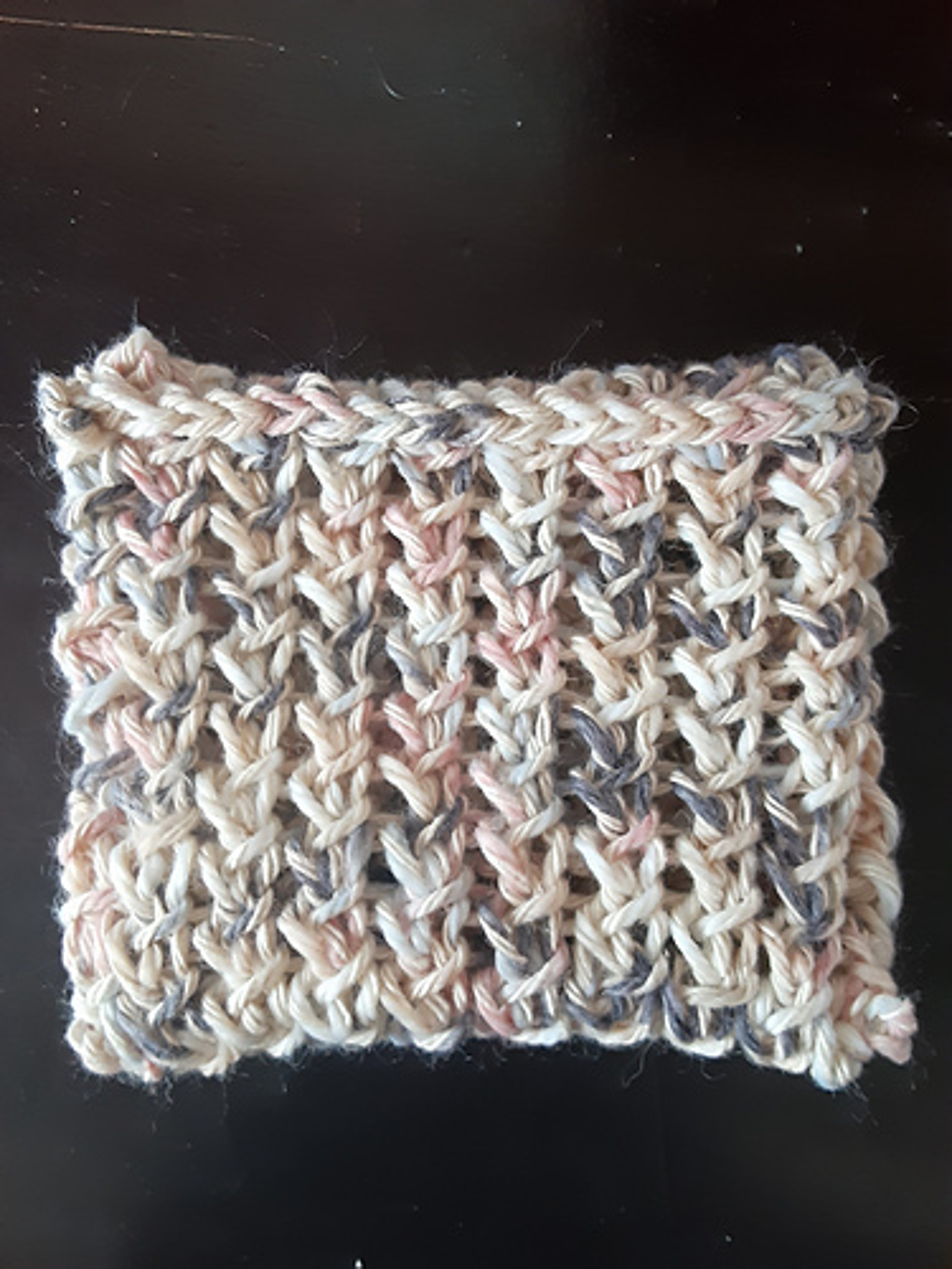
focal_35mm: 27
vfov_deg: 65.3
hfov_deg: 51.4
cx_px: 476
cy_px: 634
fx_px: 990
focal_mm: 2.91
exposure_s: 1/24
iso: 200
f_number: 1.9
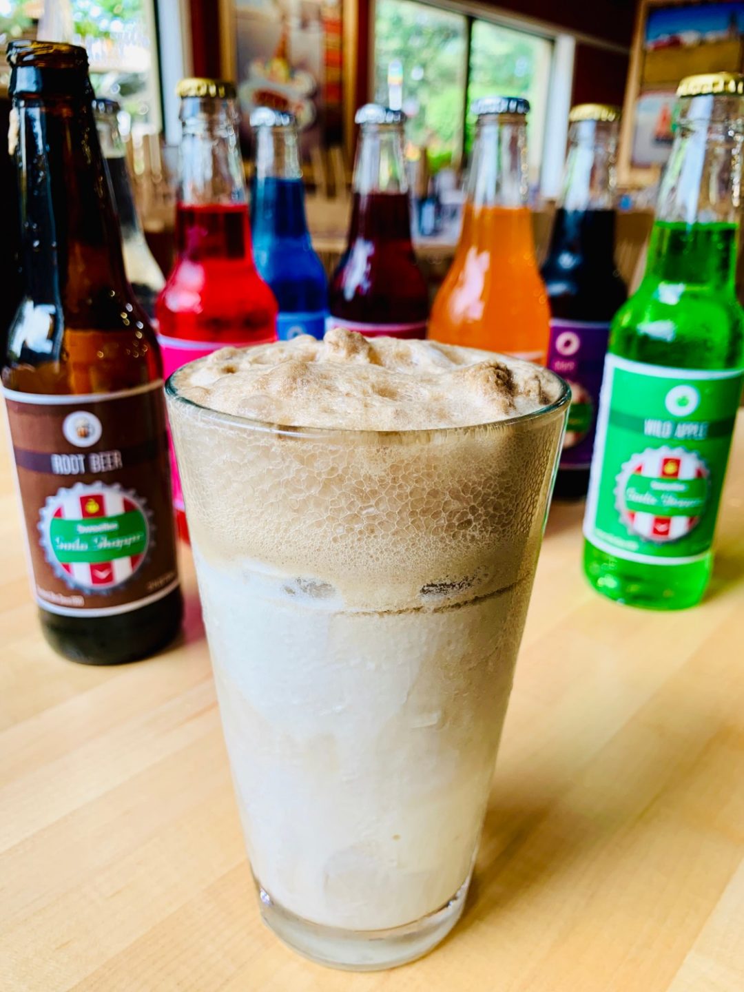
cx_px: 372
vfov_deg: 67.3
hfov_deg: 53.1
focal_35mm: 26
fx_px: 745
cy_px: 496
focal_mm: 4.25
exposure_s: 1/120
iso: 50
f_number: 1.8
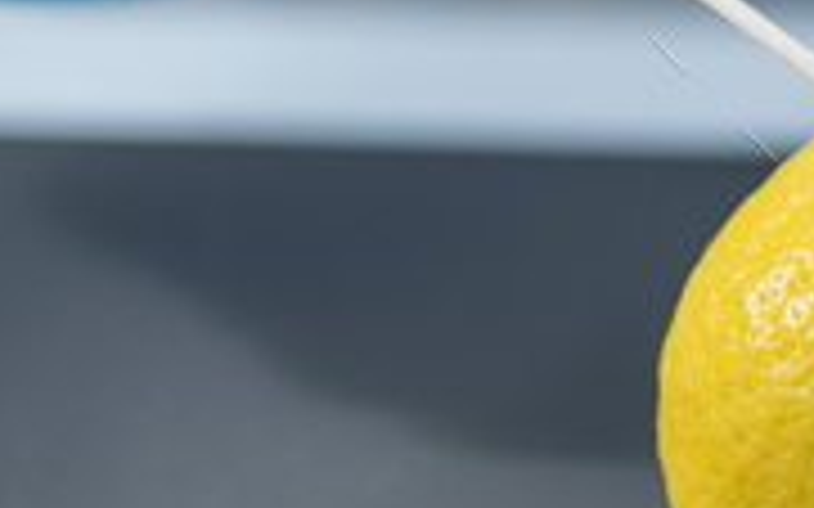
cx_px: 962
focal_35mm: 349
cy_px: -97
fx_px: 7740
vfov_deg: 3.8
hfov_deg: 6.0
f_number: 3.2
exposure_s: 1/160
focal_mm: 105
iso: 64
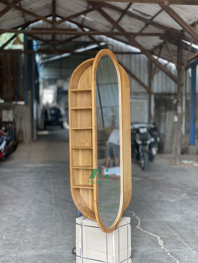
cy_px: 132
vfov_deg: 36.8
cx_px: 99
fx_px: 397
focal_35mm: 52
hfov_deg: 28.0
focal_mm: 6
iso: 80
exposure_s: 1/122
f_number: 2
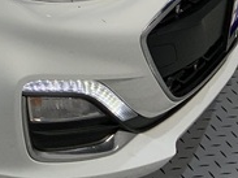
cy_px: -138
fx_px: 1044
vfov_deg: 9.3
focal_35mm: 152
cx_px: -256
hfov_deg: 11.5
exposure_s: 1/96
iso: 32
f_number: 1.8
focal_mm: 3
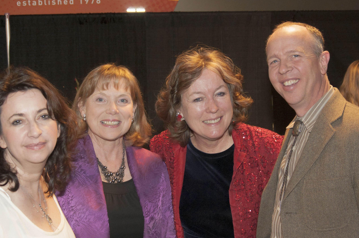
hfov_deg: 35.6
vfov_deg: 24.1
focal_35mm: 56
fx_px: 558
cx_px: 200
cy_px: 120
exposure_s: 1/80
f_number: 4.5
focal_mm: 28
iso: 400
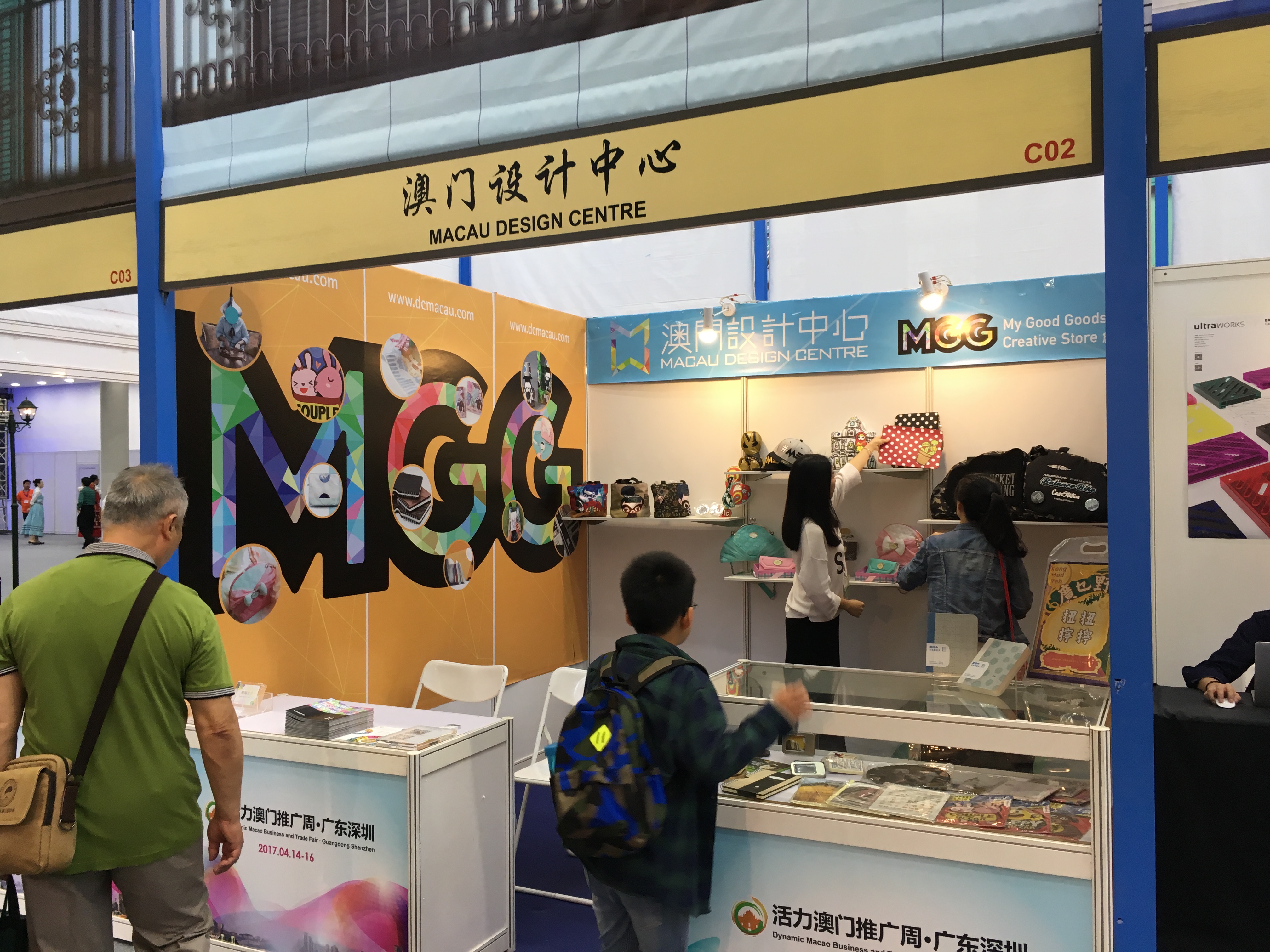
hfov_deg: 61.7
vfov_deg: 48.2
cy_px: 476
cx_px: 635
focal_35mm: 29
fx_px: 1064
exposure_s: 1/33
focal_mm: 4.15
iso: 64
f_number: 2.2
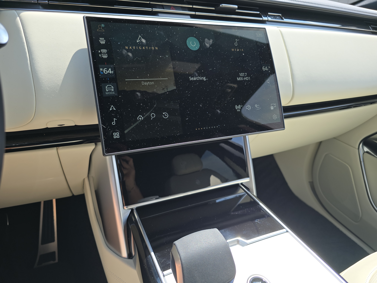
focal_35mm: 23
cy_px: 142
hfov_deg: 73.9
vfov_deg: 58.9
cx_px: 188
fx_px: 250
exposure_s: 1/234
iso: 12
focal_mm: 6.3
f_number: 1.7
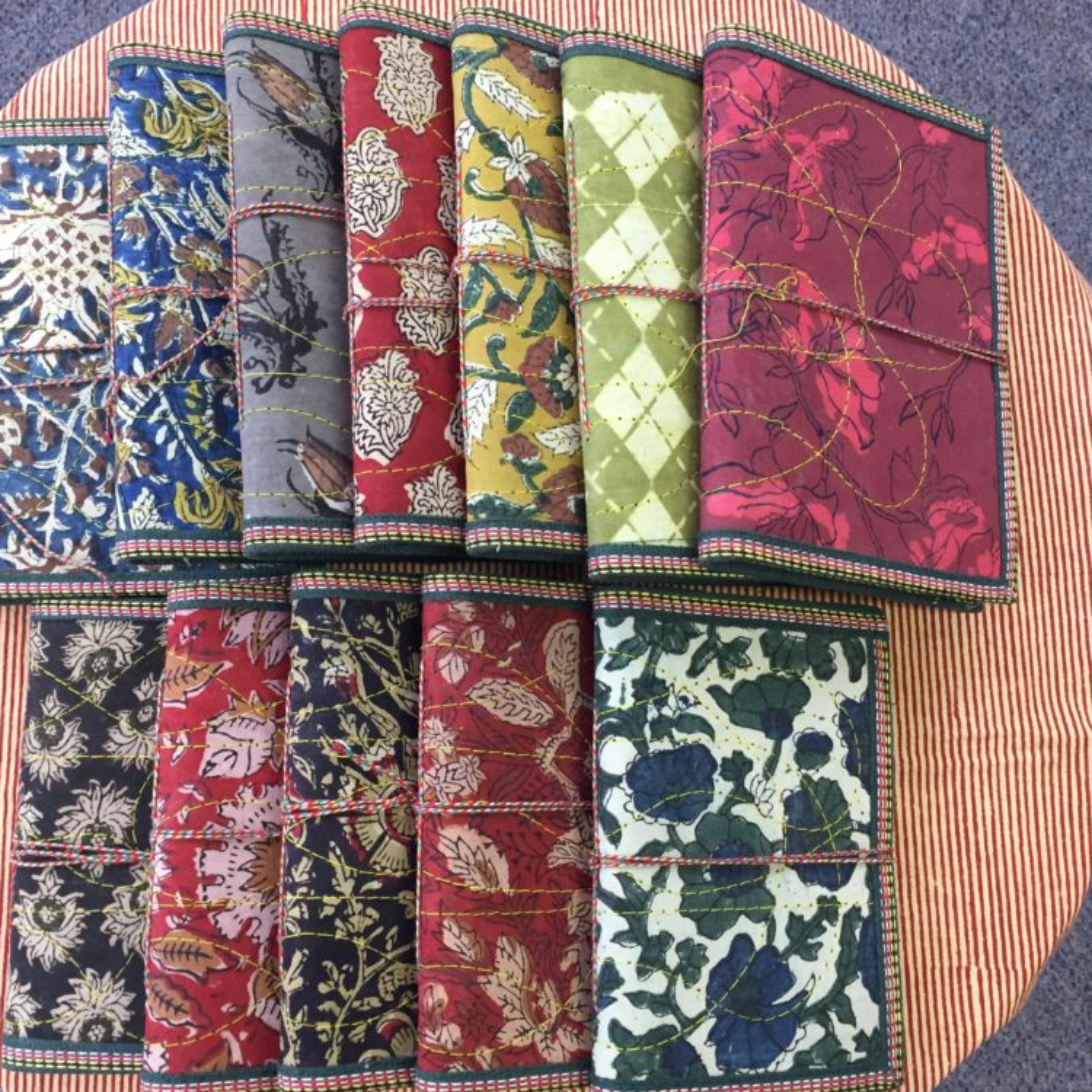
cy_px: 558
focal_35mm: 35
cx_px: 491
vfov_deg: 47.2
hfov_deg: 47.2
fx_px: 1249
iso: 64
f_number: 2.2
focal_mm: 4.15
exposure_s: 1/33
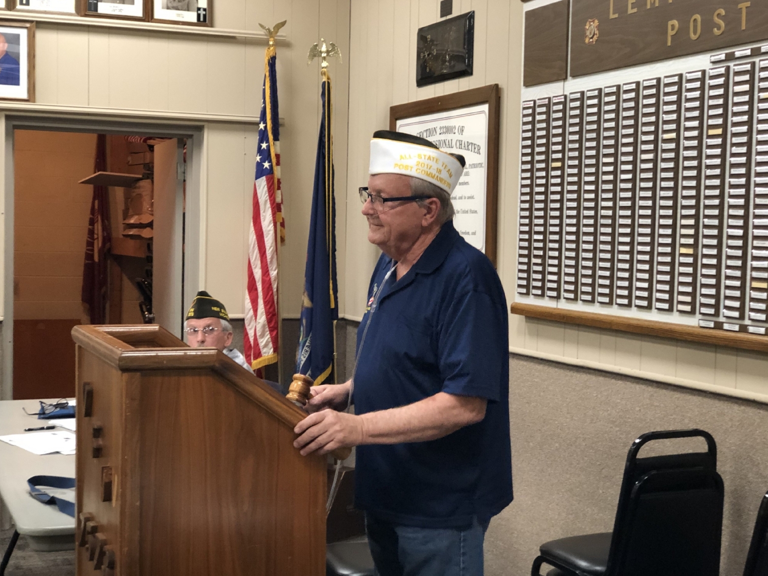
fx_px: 1287
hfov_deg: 33.2
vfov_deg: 25.2
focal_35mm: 58
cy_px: 287
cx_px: 383
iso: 400
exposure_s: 1/60
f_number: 2.8
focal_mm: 6.6
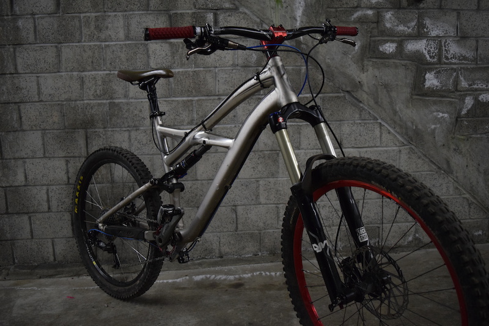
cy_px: 163
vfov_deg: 43.6
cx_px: 244
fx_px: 407
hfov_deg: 61.9
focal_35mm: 30
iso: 2500
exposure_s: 1/60
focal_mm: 20
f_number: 3.8
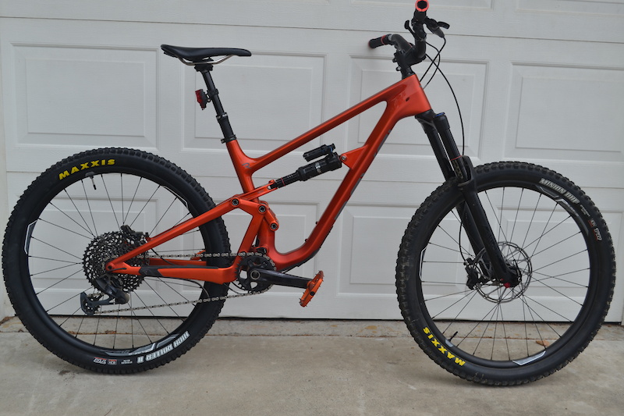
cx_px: 312
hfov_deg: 46.4
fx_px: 728
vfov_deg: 31.9
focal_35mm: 42
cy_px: 208
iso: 110
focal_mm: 28
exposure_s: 1/125
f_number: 5.6
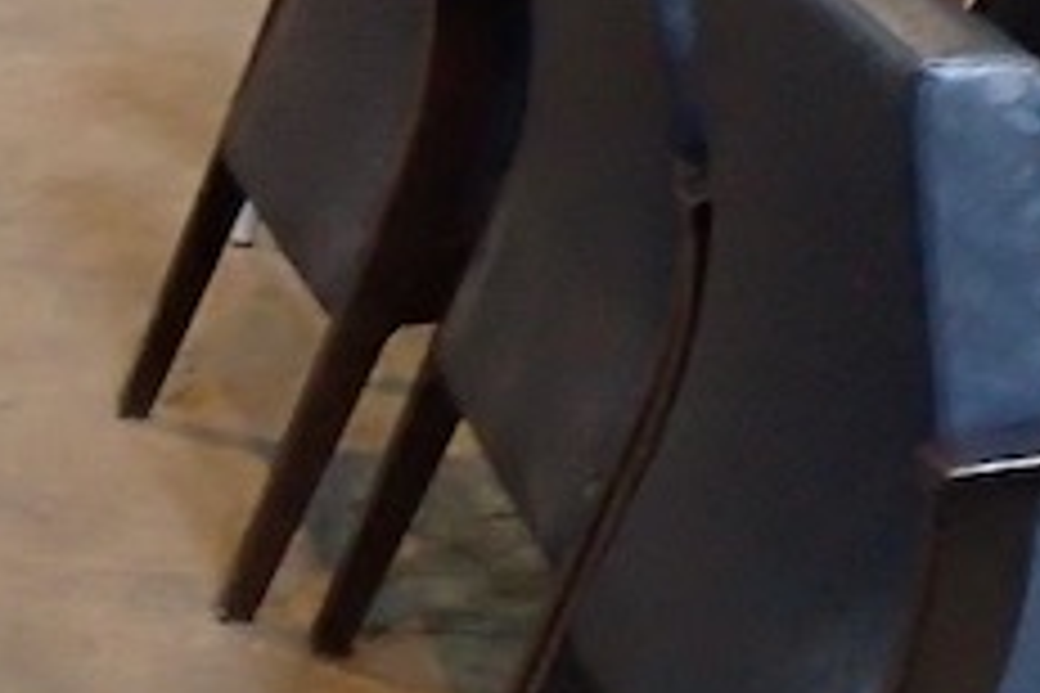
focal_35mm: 144
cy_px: 968
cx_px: -1418
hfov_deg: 11.8
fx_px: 4160
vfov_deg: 9.3
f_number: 2.8
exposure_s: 1/30
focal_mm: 4.5
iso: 500
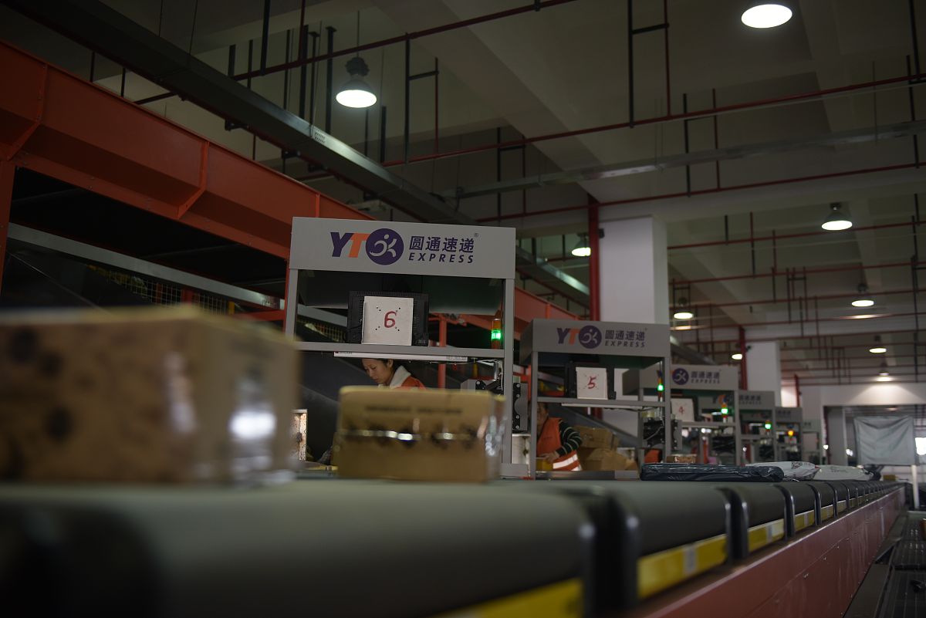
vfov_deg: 37.9
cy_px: 309
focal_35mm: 35
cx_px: 463
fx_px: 901
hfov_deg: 54.4
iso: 400
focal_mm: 35
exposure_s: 1/160
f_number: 2.8
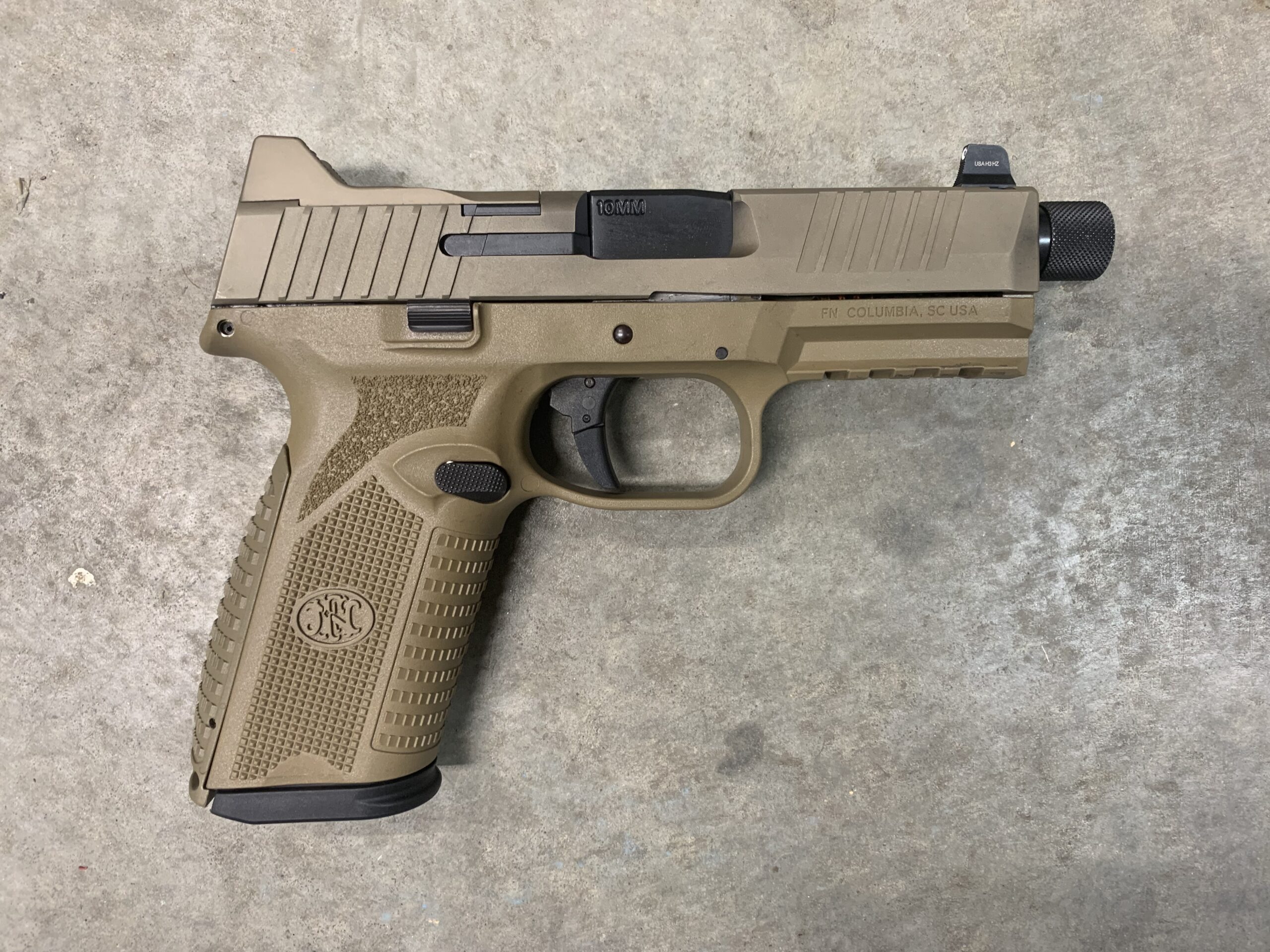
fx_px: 954
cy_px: 476
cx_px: 635
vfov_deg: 53.1
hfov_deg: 67.3
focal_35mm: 26
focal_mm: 4.25
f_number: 1.8
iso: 125
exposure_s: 1/60
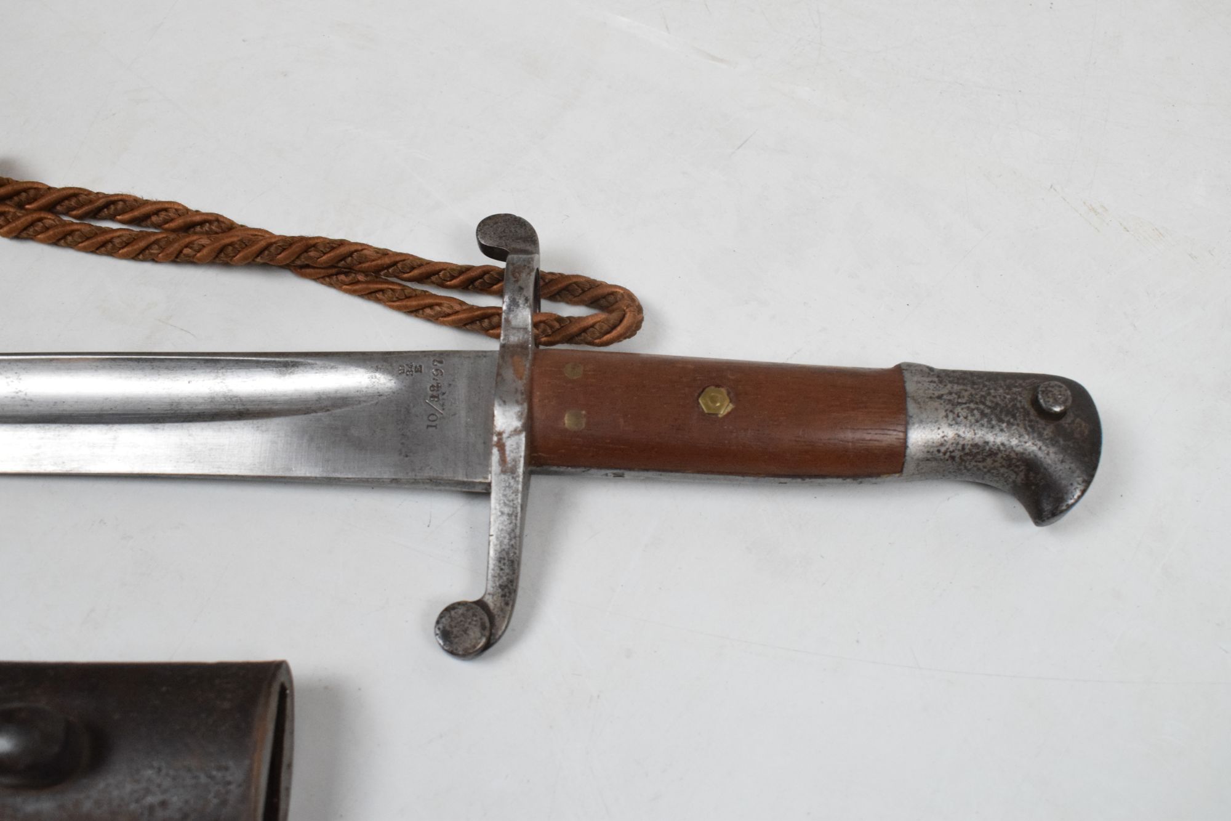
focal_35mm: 36
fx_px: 1231
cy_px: 410
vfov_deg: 36.9
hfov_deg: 53.1
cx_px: 616
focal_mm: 24
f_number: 7.1
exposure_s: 1/200
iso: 3200
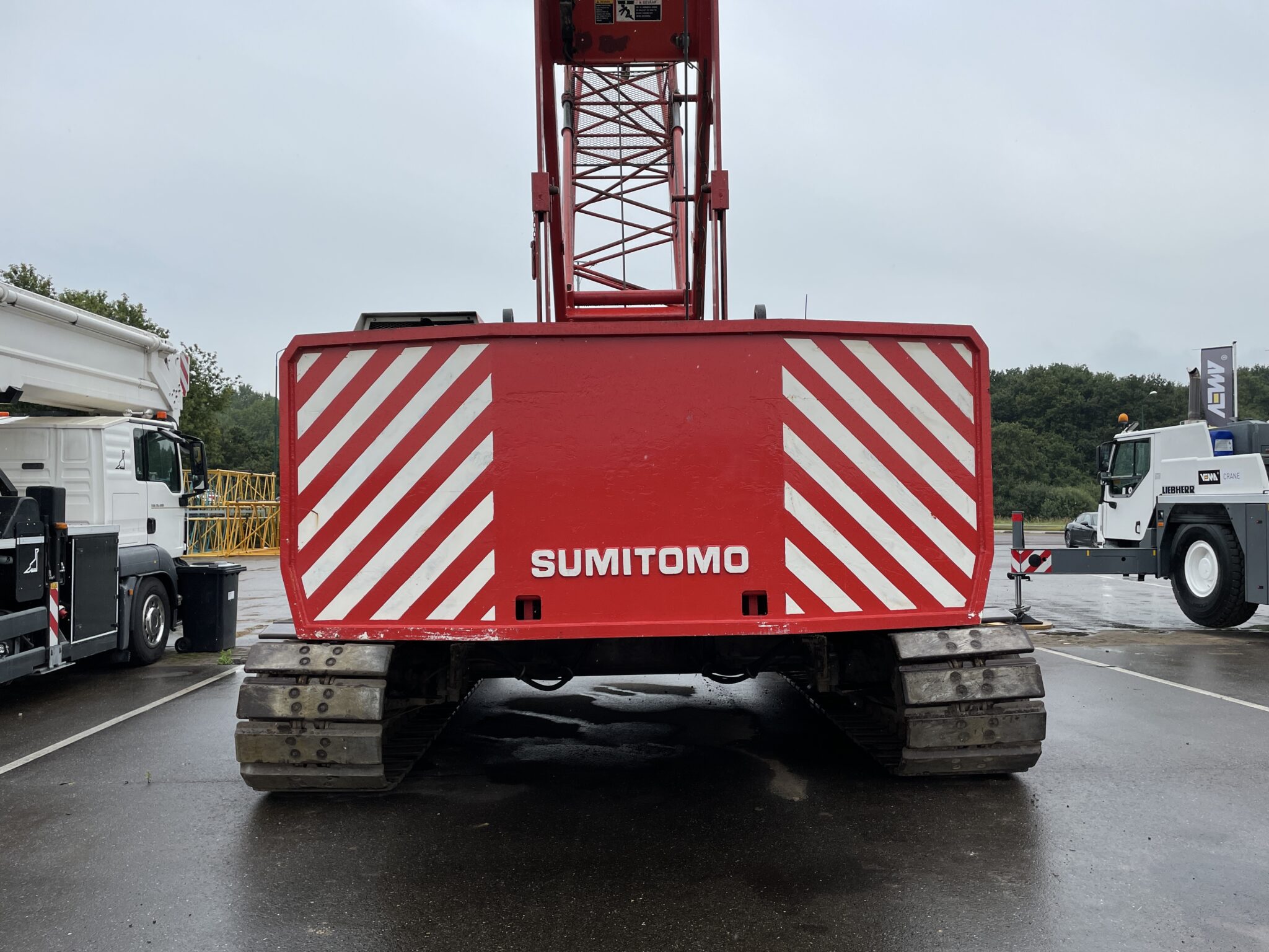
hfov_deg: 67.3
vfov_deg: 53.1
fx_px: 953
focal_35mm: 26
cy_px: 476
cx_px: 634
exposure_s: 1/2132
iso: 32
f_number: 1.6
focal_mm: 4.2
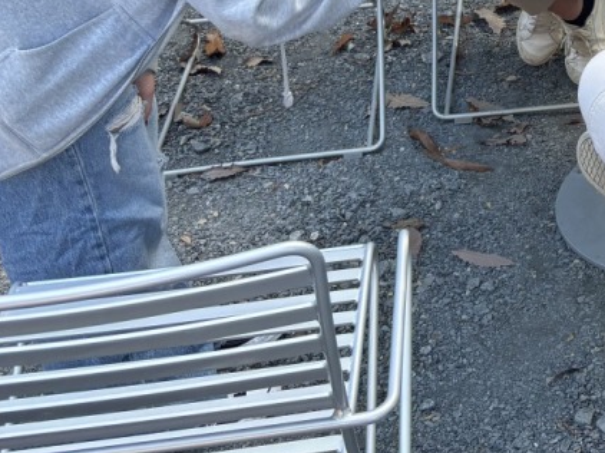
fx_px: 1293
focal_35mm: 74
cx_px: 789
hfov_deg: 23.3
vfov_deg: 18.2
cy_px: -169
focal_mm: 5.96
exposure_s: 1/121
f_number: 1.6
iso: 64
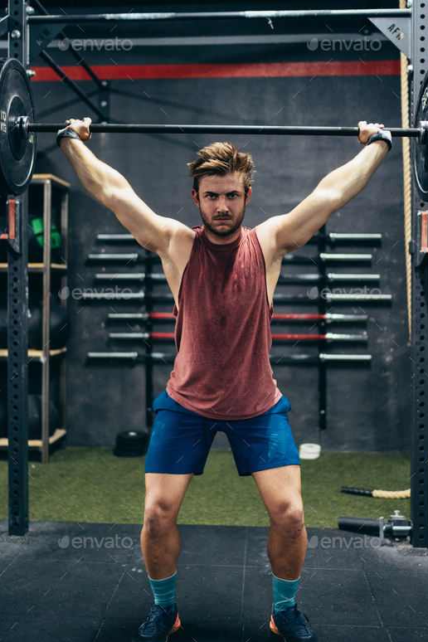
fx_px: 713
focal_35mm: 40
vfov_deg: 48.4
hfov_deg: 33.4
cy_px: 287
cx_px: 217
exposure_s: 1/160
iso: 1250
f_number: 1.4
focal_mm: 35
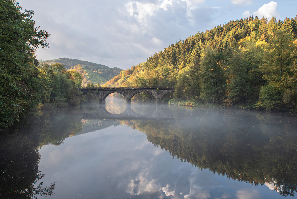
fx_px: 239
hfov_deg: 63.6
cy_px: 100
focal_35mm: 29
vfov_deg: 45.0
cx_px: 148
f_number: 11
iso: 100
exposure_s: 1/15
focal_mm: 29
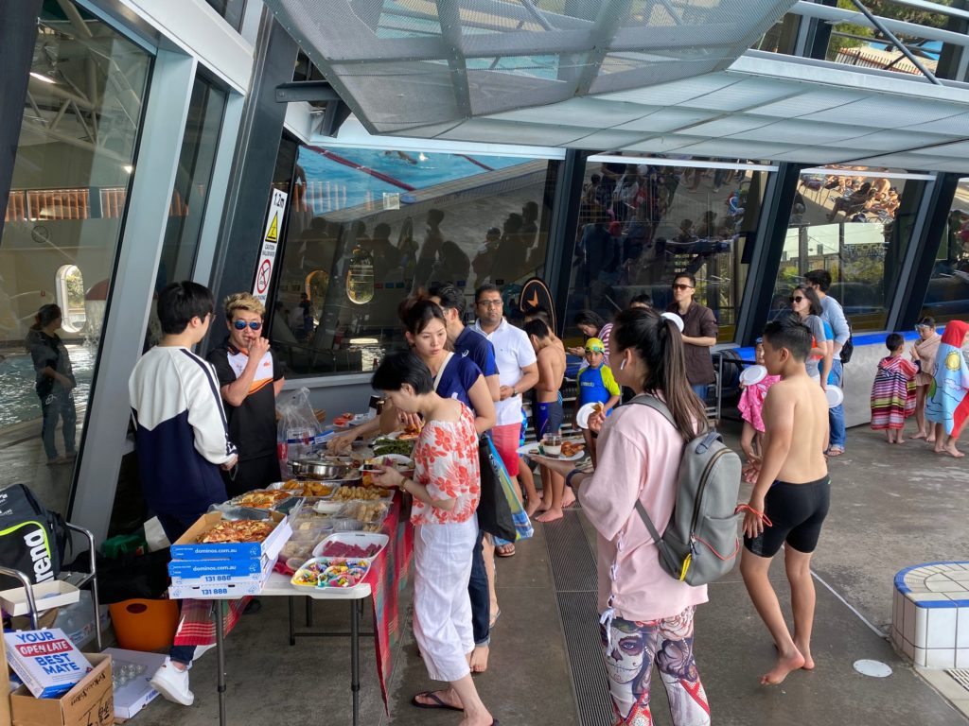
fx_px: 728
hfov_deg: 67.3
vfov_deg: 53.1
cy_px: 363
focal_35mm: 26
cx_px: 484
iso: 32
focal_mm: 4.25
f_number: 1.8
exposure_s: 1/122
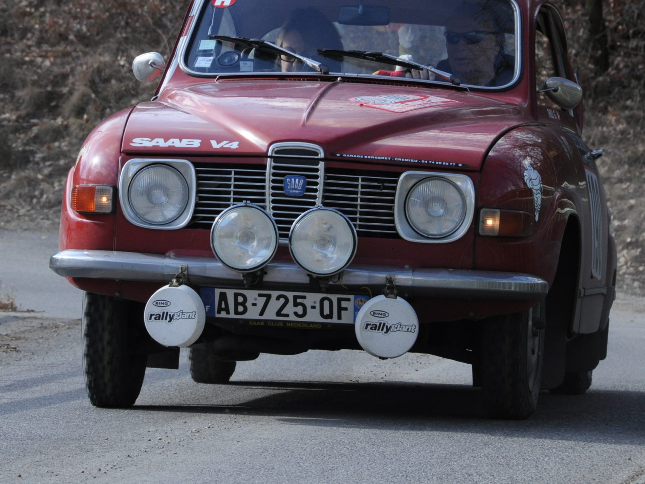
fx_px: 6280
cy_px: 151
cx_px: 226
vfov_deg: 4.4
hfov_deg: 5.9
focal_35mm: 337
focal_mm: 150
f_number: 13
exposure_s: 1/500
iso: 800
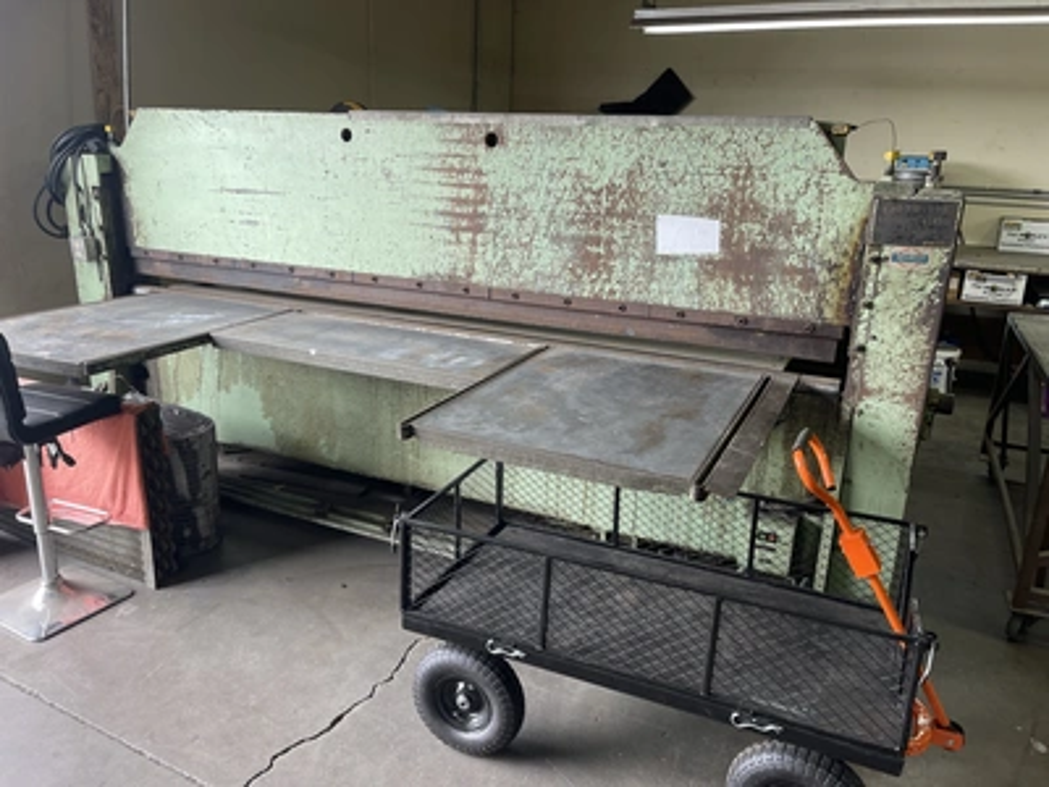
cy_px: 394
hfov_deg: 67.3
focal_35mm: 26
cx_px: 524
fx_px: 788
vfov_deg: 53.1
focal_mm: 5.1
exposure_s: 1/121
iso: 100
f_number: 1.6
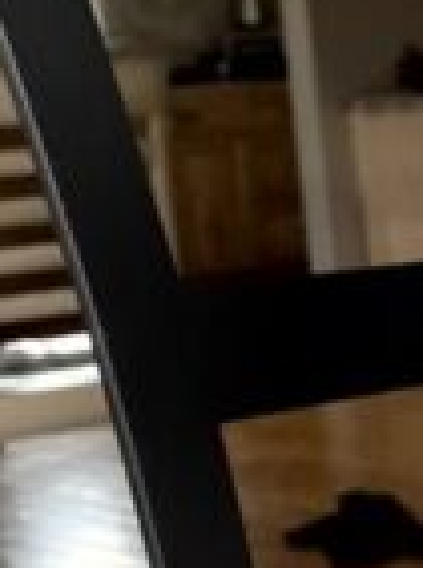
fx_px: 1817
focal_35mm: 111
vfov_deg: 17.8
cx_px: 890
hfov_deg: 11.7
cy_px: 278
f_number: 1.6
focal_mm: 4.2
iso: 125
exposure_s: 1/108
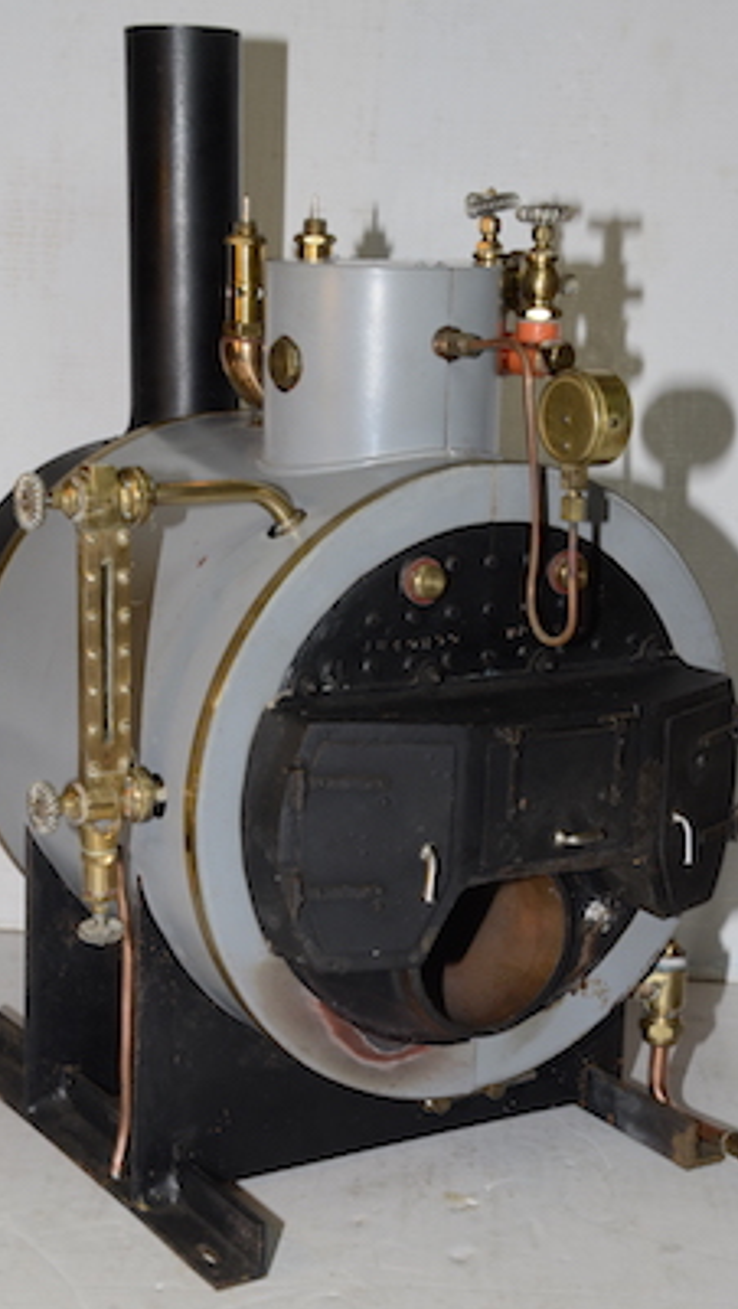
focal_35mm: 67
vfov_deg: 31.4
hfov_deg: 18.0
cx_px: 349
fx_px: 2327
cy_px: 663
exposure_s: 1/60
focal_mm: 42
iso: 400
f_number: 14
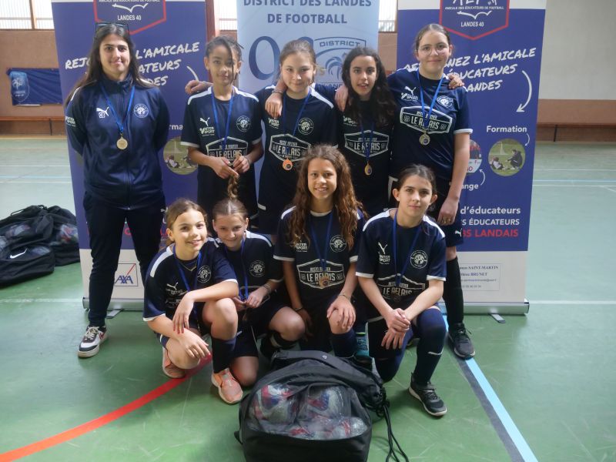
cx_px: 308
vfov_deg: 46.8
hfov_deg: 60.0
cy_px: 231
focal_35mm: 30
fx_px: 534
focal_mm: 15
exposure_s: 1/250
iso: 2500
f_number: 5.6
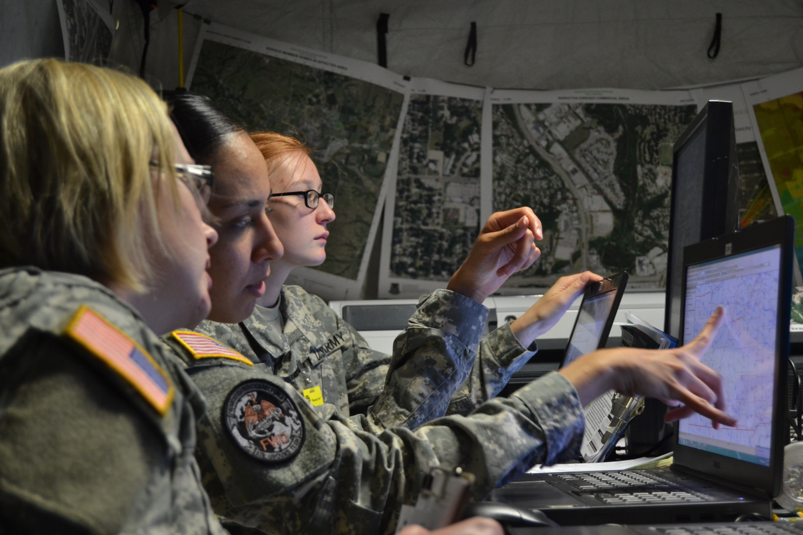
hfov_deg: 31.9
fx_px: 1405
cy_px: 268
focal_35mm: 63
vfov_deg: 21.6
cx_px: 402
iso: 800
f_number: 5.6
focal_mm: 42
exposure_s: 1/40
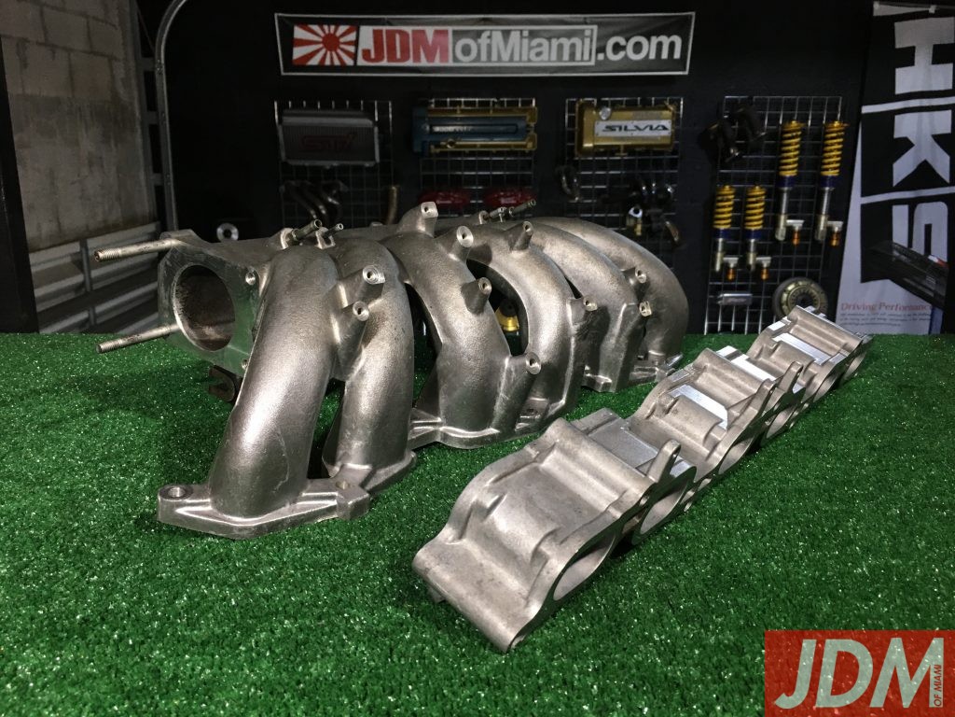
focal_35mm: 29
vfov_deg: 48.2
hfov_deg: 61.7
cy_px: 358
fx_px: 800
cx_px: 478
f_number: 2.2
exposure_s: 1/30
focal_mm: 4.15
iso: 80
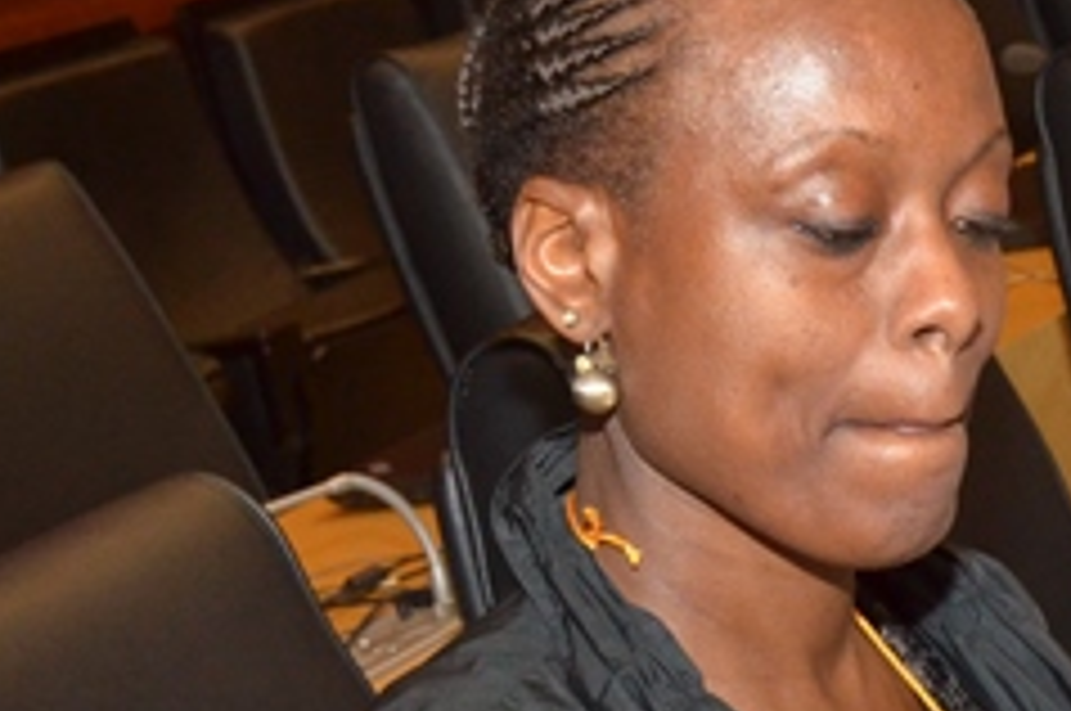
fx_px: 3892
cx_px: 1494
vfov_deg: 10.4
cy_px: 504
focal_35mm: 131
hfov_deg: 14.8
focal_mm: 26
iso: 1600
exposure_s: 1/125
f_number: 5.6
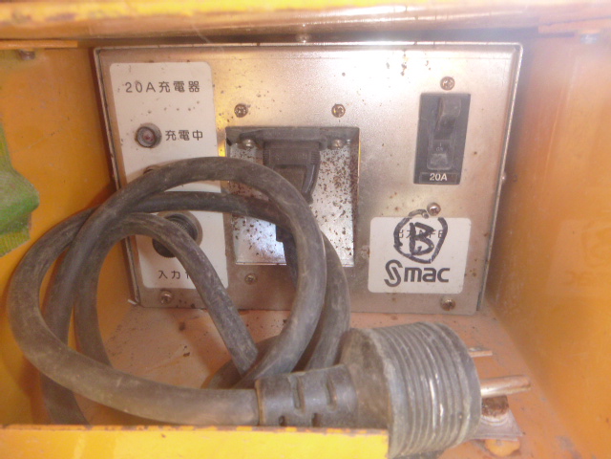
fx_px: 441
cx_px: 306
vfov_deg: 54.9
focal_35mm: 25
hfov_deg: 69.4
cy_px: 230
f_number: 3.9
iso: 200
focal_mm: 4.5
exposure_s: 1/60
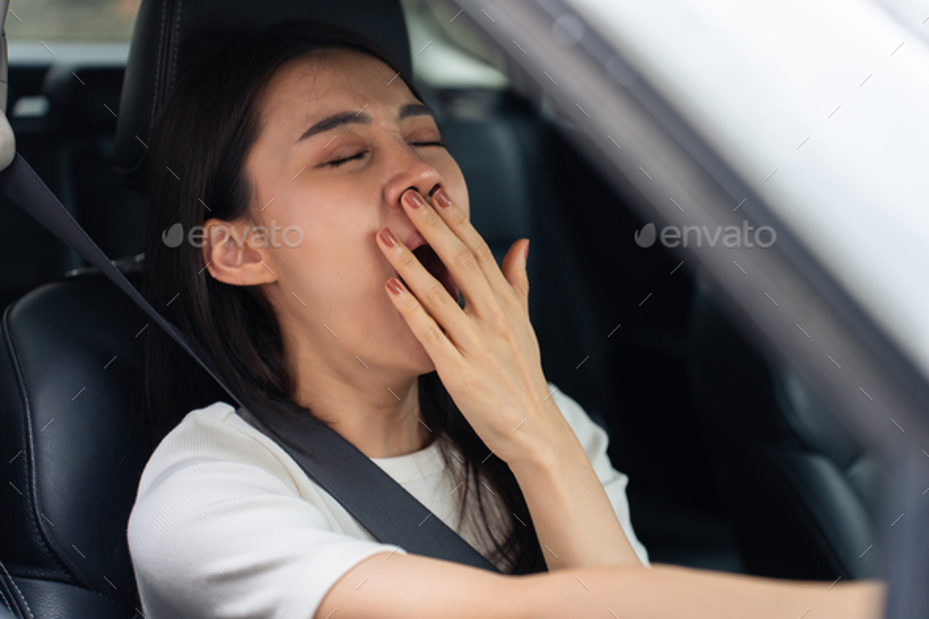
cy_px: 310
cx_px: 464
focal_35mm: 69
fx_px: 1780
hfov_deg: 29.3
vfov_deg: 19.7
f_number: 2.8
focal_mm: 69
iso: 320
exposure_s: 1/250
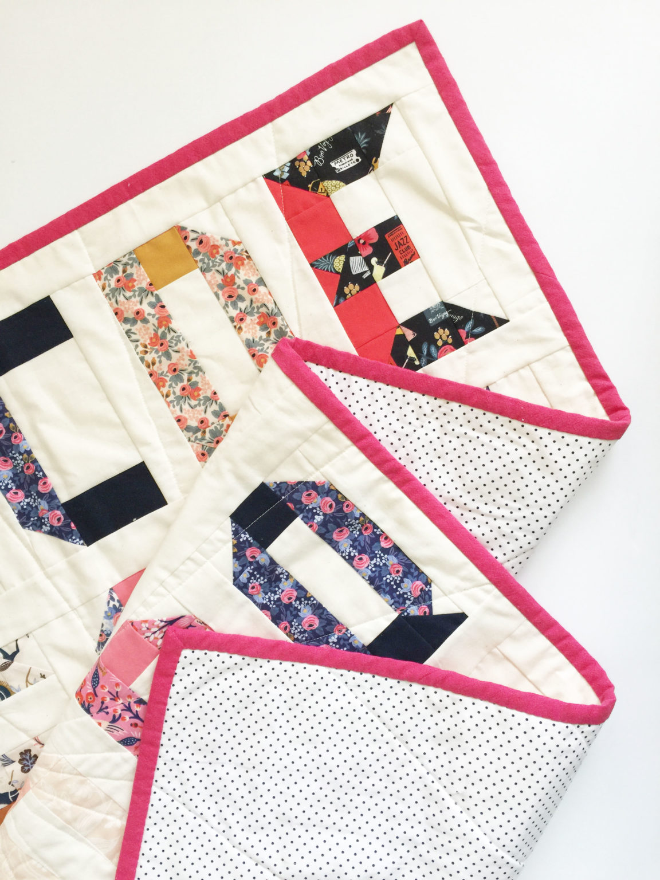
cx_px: 330
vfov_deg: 61.7
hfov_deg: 48.2
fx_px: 737
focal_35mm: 29
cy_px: 440
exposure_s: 1/15
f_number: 2.2
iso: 40
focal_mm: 4.15
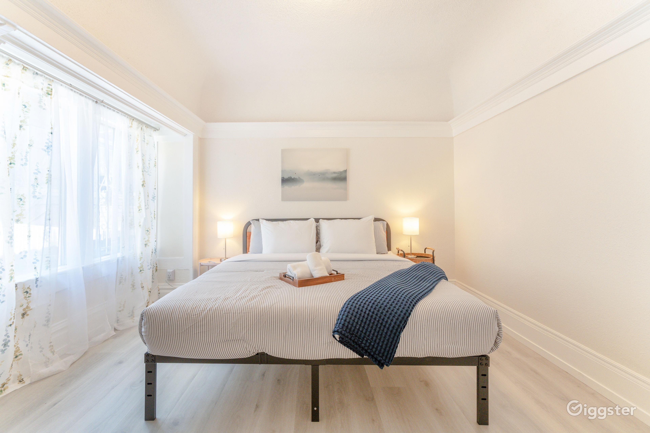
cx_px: 325
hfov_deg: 96.7
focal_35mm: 16
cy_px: 216
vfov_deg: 73.7
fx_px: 289
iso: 800
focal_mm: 16
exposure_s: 1/125
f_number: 5.6
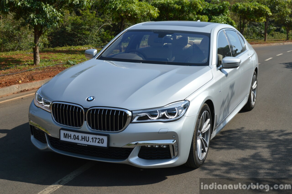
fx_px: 425
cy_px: 97
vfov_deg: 25.7
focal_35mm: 52
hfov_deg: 37.9
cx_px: 146
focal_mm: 35
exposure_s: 1/250
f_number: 8
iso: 100
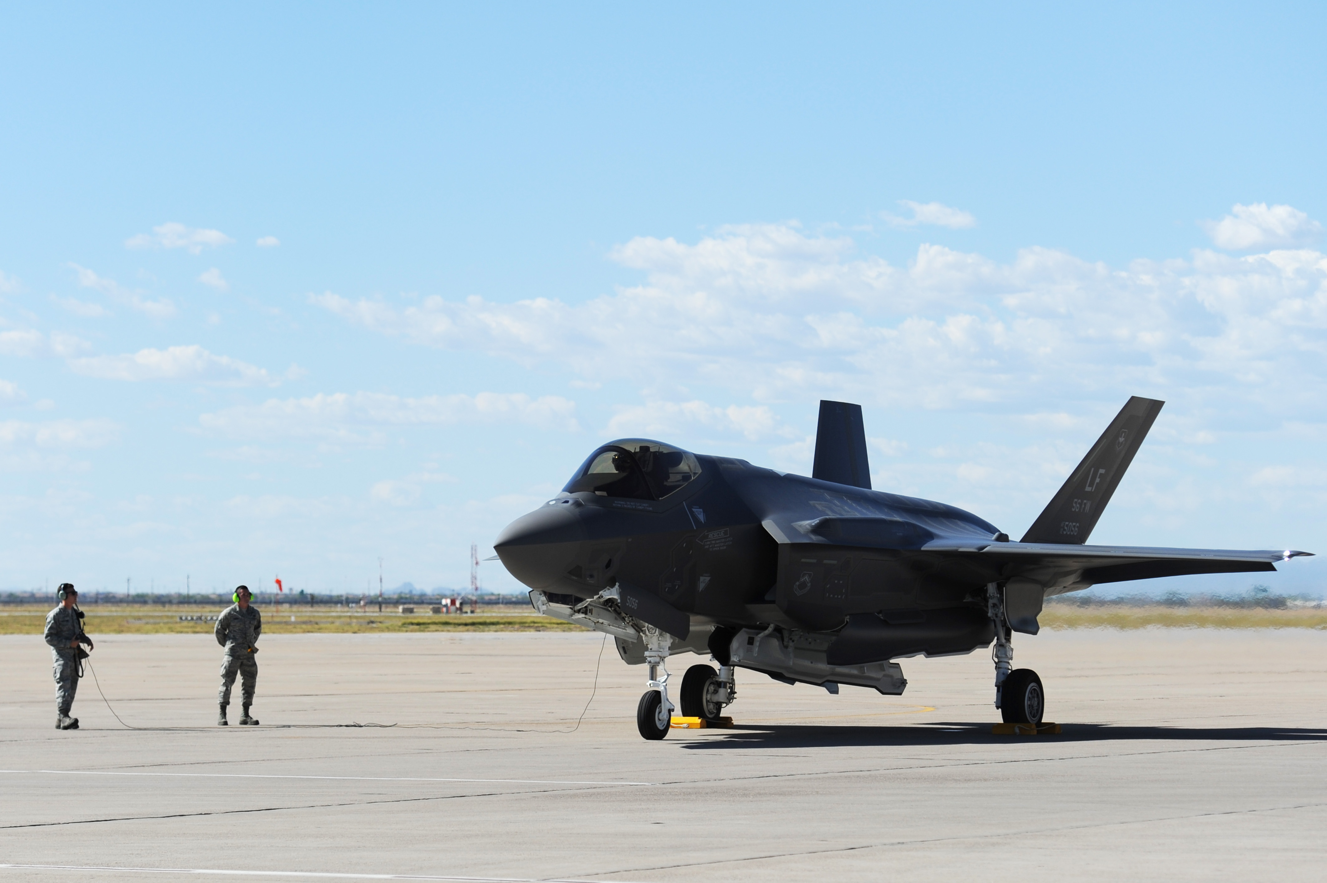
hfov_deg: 19.5
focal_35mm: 105
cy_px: 442
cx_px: 664
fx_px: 3868
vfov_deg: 13.0
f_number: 4
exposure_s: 1/4000
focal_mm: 105
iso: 200
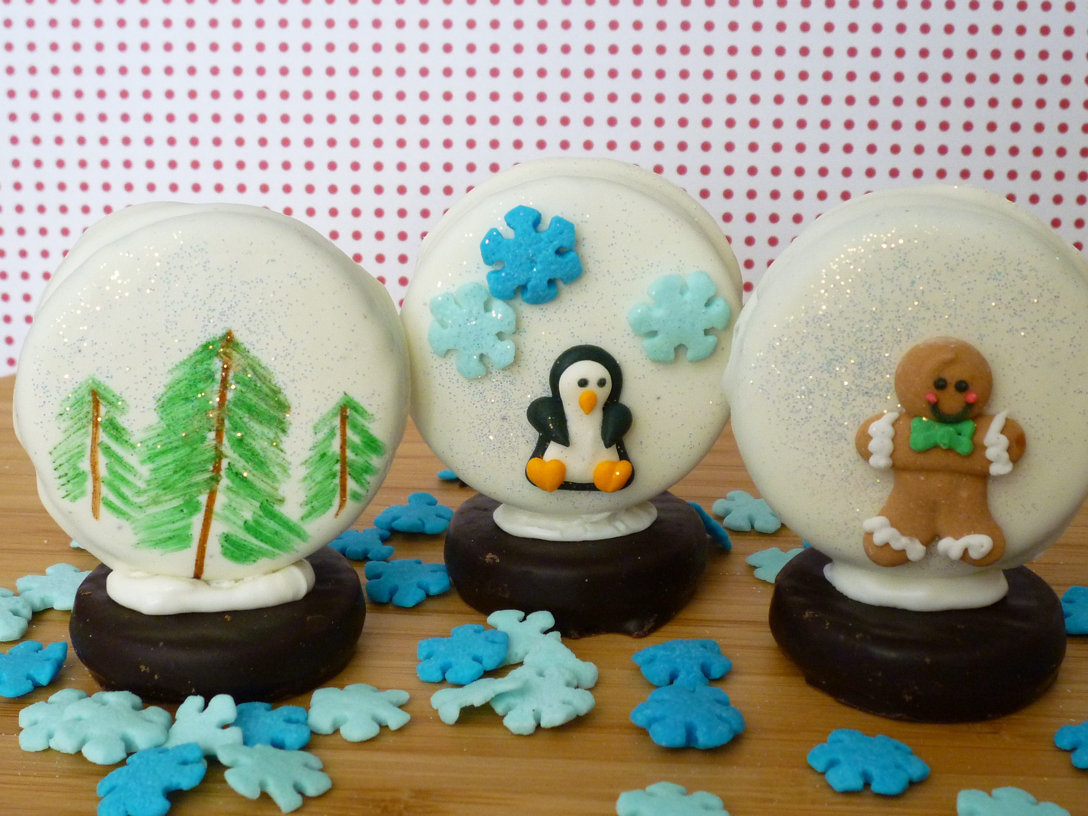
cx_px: 544
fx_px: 1540
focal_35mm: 49
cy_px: 408
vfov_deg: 29.7
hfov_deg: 38.9
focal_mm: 7
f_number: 4.3
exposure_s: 1/40
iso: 320
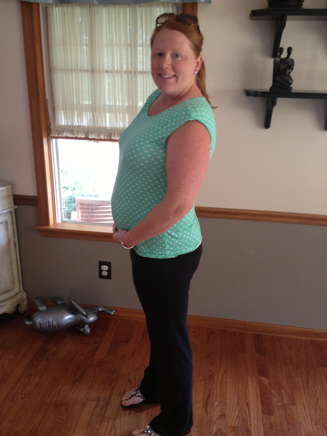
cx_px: 164
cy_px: 218
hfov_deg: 40.7
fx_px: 441
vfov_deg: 52.6
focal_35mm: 35
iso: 125
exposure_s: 1/20
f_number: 2.4
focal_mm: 4.28
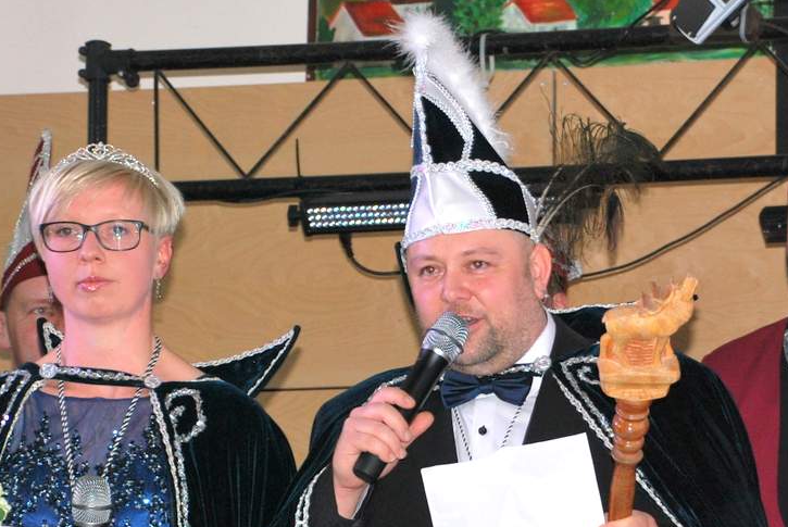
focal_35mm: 192
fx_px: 4207
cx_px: 687
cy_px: 528
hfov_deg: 10.7
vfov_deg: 7.1
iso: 360
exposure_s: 1/60
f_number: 5.3
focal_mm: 58
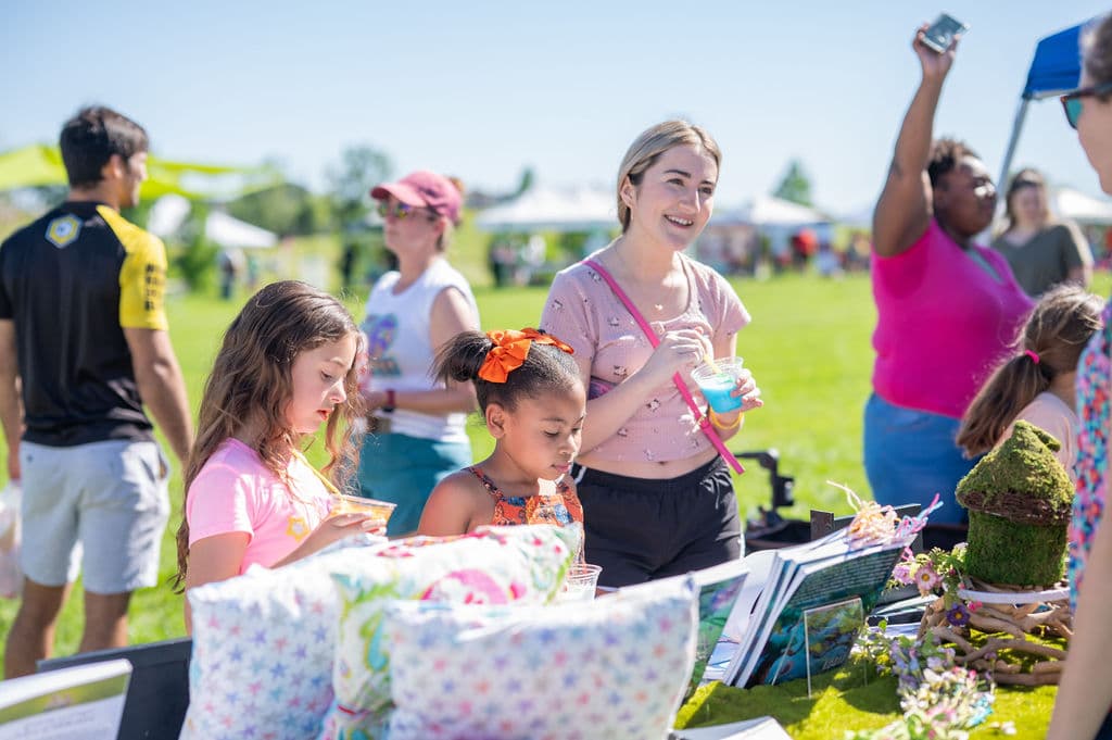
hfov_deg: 39.6
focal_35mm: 50
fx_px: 1543
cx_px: 556
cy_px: 370
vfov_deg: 26.9
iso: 125
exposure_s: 1/2500
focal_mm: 50
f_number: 2
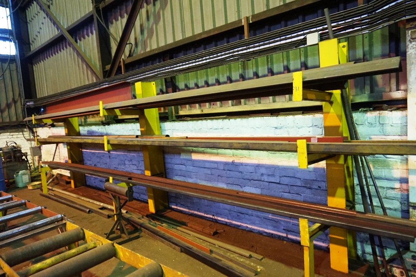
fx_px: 277
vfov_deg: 53.1
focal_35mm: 24
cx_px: 208
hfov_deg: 73.7
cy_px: 138
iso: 3200
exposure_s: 1/50
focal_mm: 16
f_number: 3.5
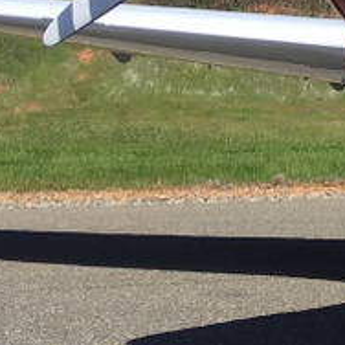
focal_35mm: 136
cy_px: -143
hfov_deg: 11.5
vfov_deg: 12.3
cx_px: 701
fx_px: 1534
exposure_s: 1/1876
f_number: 2.2
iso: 25
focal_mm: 4.15
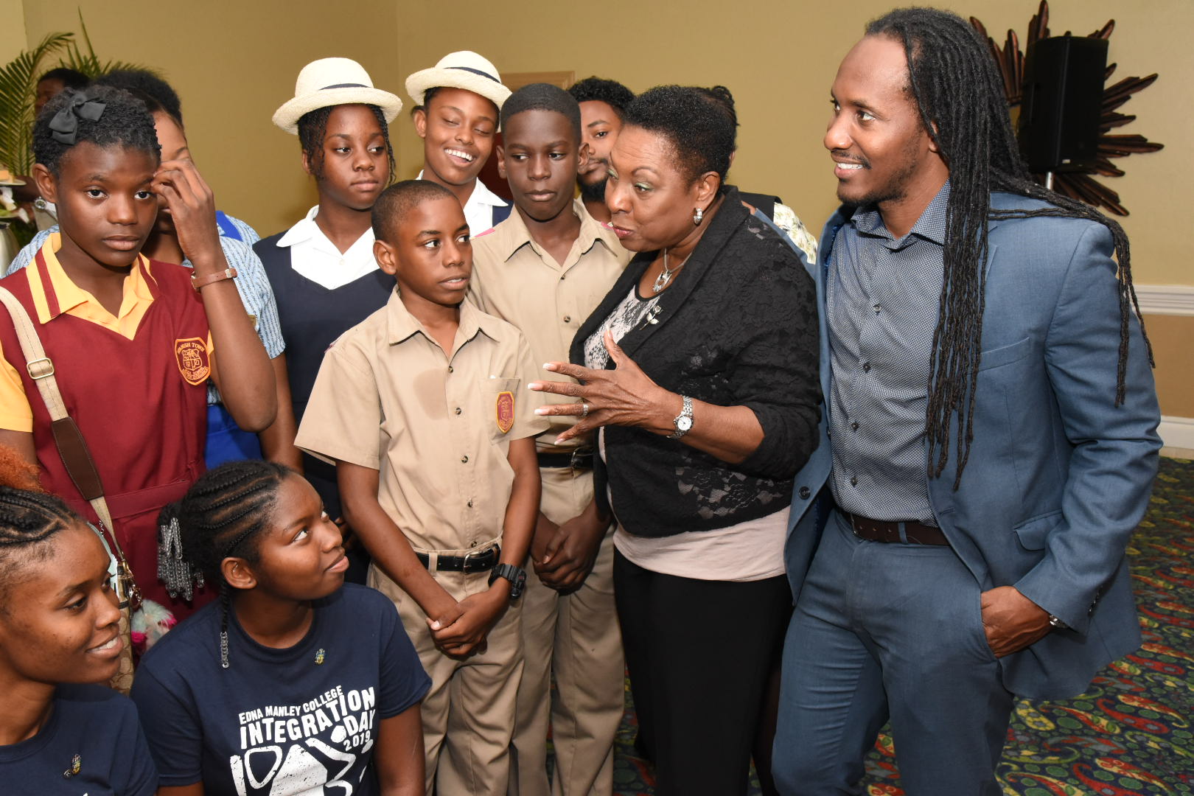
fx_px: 1161
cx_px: 597
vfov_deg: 37.9
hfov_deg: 54.4
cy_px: 398
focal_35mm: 35
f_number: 10
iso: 4000
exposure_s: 1/125
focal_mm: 35
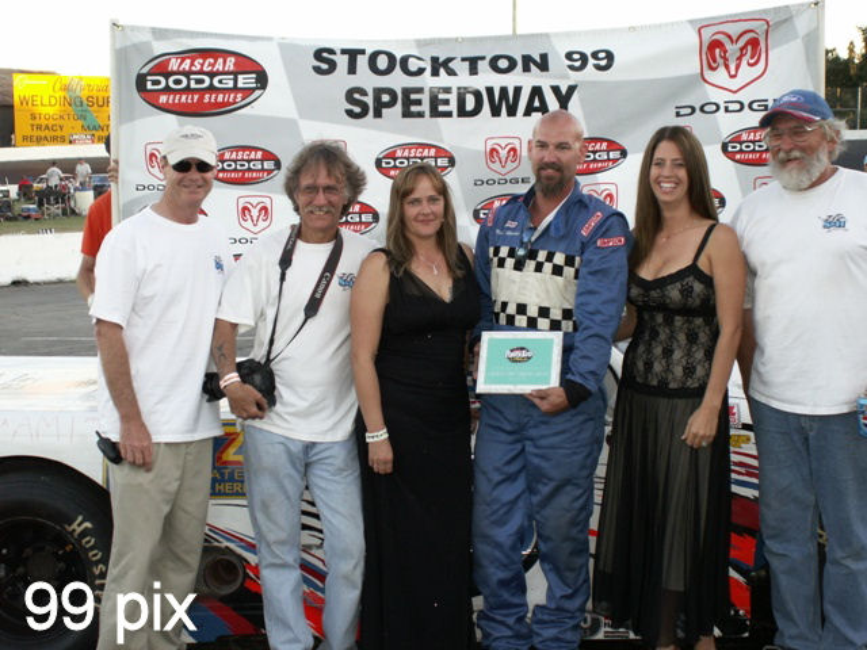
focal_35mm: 61
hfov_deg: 31.7
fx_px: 1528
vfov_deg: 24.0
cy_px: 325
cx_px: 434
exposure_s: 1/60
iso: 80
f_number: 3.2
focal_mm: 10.13
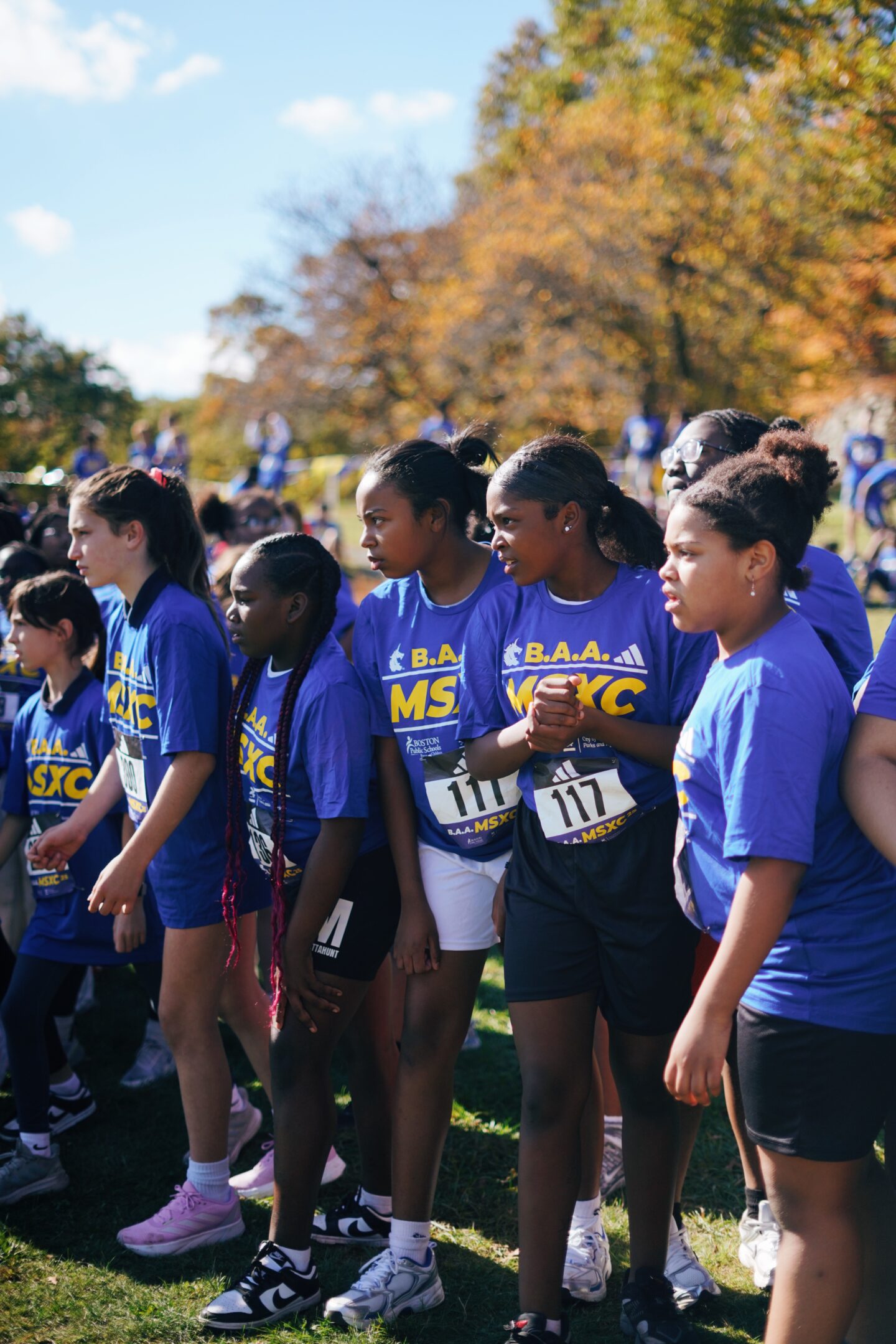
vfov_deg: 39.6
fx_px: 1866
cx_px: 448
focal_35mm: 50
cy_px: 672
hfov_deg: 27.0
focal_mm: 50
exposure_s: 1/8000
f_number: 1.8
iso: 250
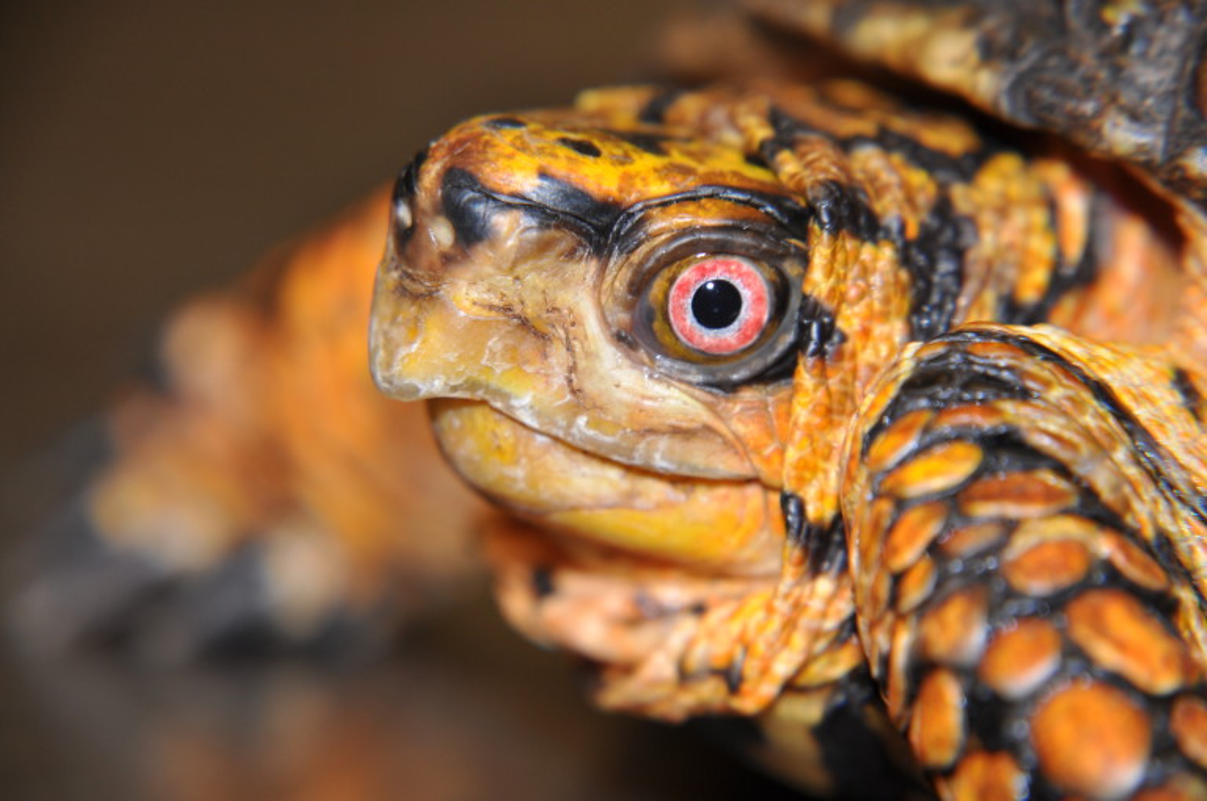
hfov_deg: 13.1
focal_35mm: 158
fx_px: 5274
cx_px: 604
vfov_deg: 8.7
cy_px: 400
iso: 200
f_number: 5.6
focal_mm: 105
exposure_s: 1/30
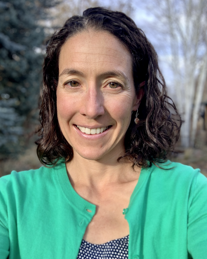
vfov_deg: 52.8
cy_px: 133
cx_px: 103
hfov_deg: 43.4
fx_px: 260
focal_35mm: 34
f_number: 2.2
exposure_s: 1/121
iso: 20
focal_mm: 2.87
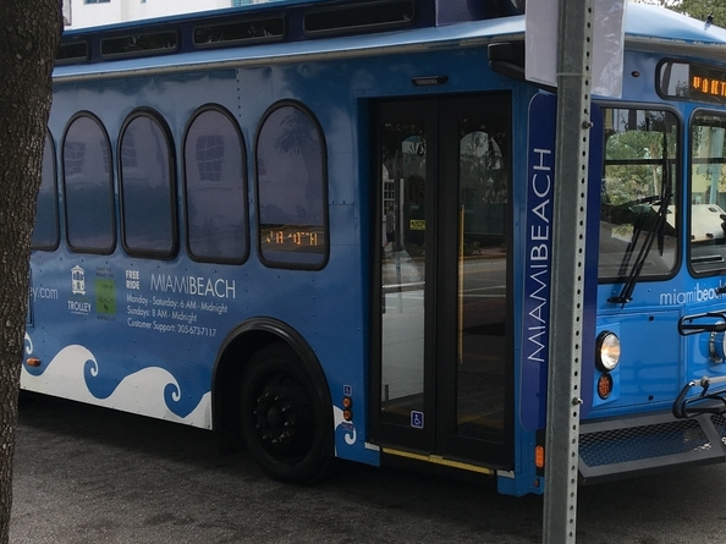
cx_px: 568
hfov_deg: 37.0
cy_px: 306
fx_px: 1048
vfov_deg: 29.1
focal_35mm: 50
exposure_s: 1/311
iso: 25
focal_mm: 4.15
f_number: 2.2
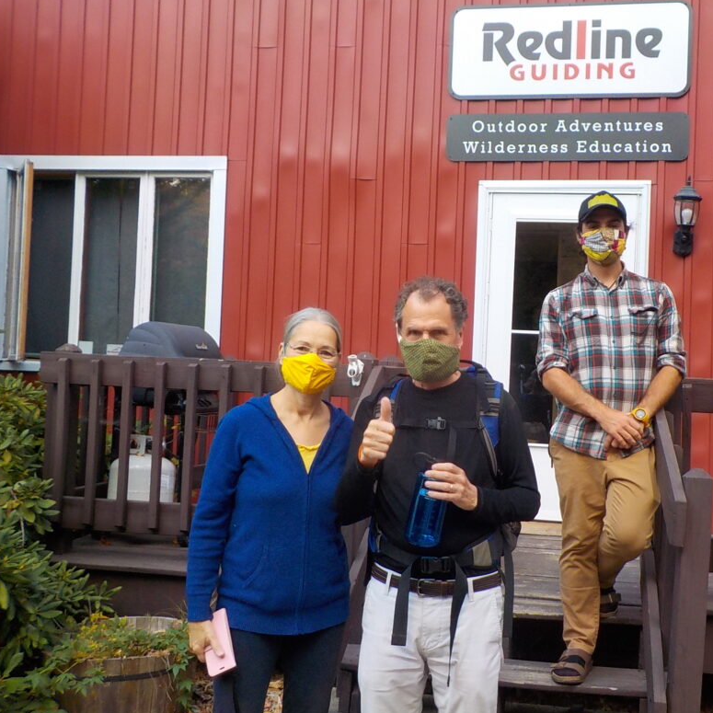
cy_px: 346
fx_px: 909
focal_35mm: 39
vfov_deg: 42.8
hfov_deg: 42.3
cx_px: 469
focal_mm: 4.1
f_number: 3.3
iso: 125
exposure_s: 1/80
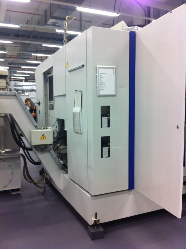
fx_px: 251
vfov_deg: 52.7
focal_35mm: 35
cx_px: 93
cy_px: 124
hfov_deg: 40.6
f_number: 2.8
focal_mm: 3.85
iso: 80
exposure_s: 1/17
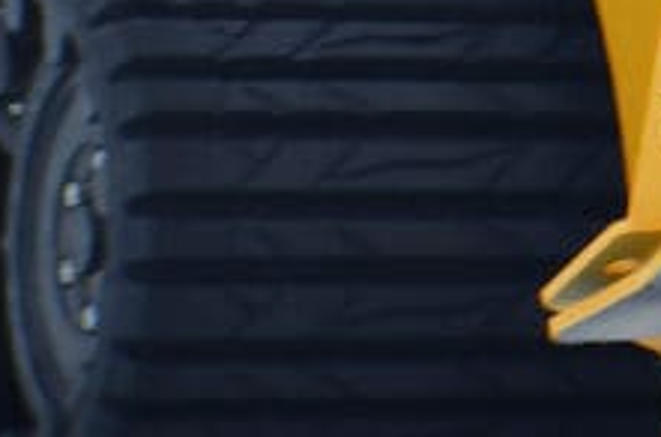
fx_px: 9173
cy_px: -834
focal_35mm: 501
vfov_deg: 2.7
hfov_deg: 4.0
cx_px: 1947
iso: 125
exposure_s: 1/250
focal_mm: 48
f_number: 8
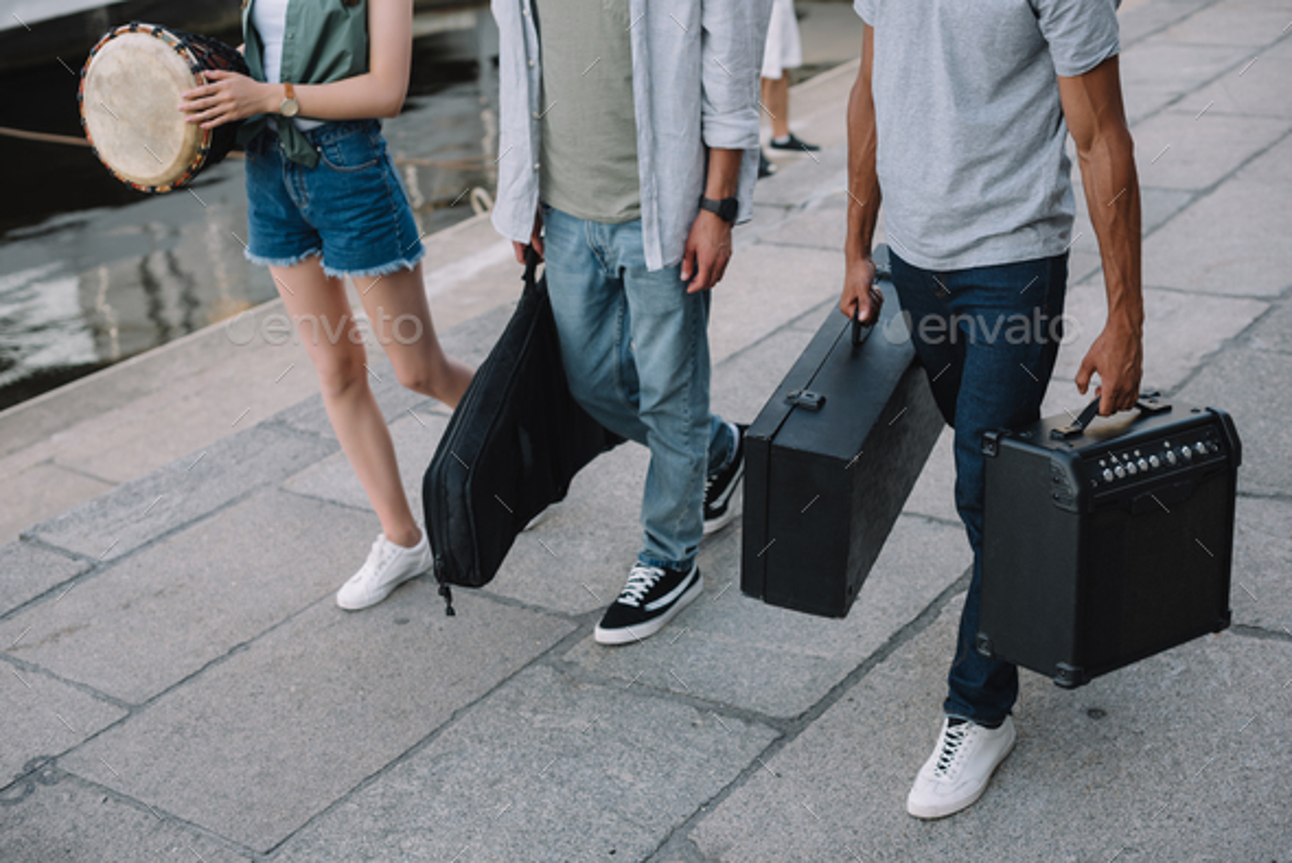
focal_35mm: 50
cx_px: 646
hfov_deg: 39.6
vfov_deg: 27.0
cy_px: 432
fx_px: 1795
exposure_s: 1/500
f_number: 3.5
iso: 320
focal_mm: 50
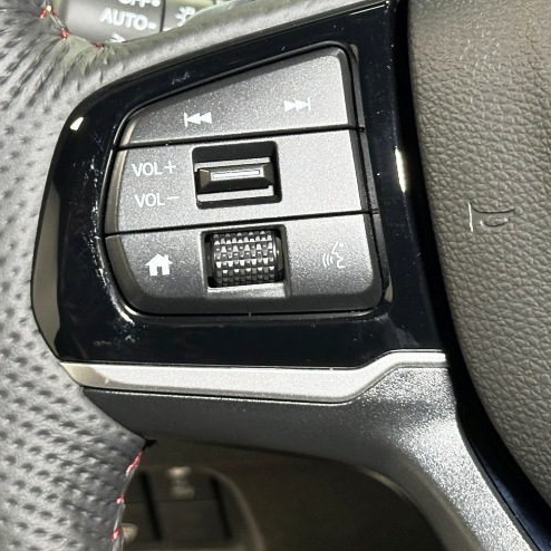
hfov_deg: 19.7
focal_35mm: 88
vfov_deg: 19.7
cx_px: 257
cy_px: 206
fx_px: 1585
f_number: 1.78
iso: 500
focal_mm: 6.86
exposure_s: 1/30
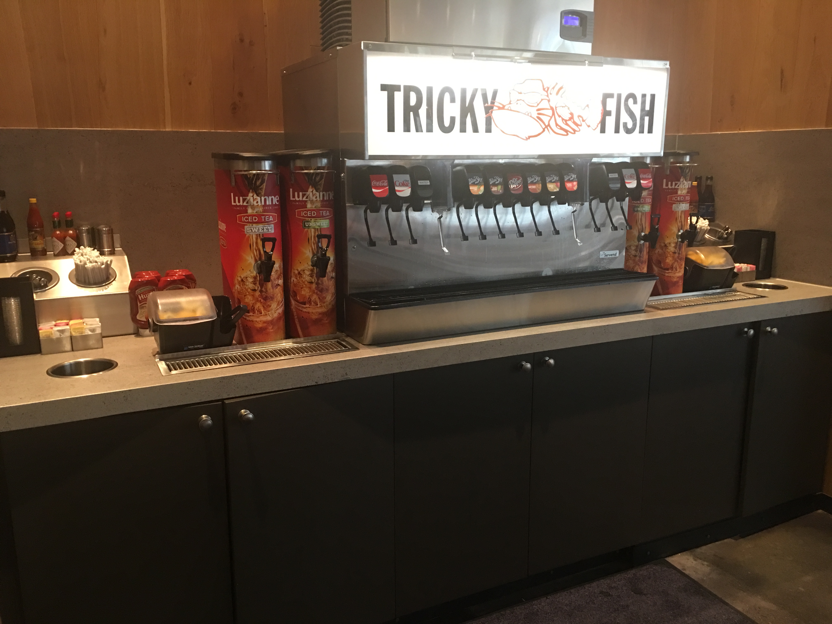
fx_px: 697
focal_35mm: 29
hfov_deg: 61.7
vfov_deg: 48.2
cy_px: 312
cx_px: 416
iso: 100
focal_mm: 4.15
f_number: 2.2
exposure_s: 1/15
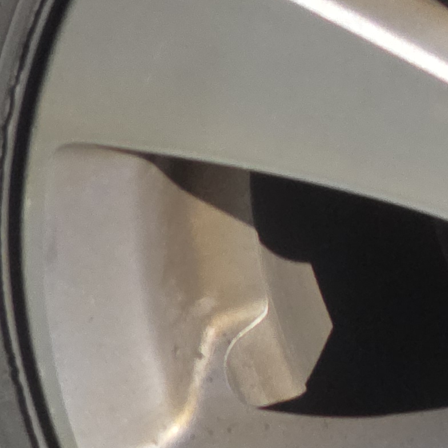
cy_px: 377
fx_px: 4554
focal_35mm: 311
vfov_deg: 5.6
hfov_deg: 5.4
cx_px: 1106
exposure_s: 1/1350
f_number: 2.4
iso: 50
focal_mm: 7.9
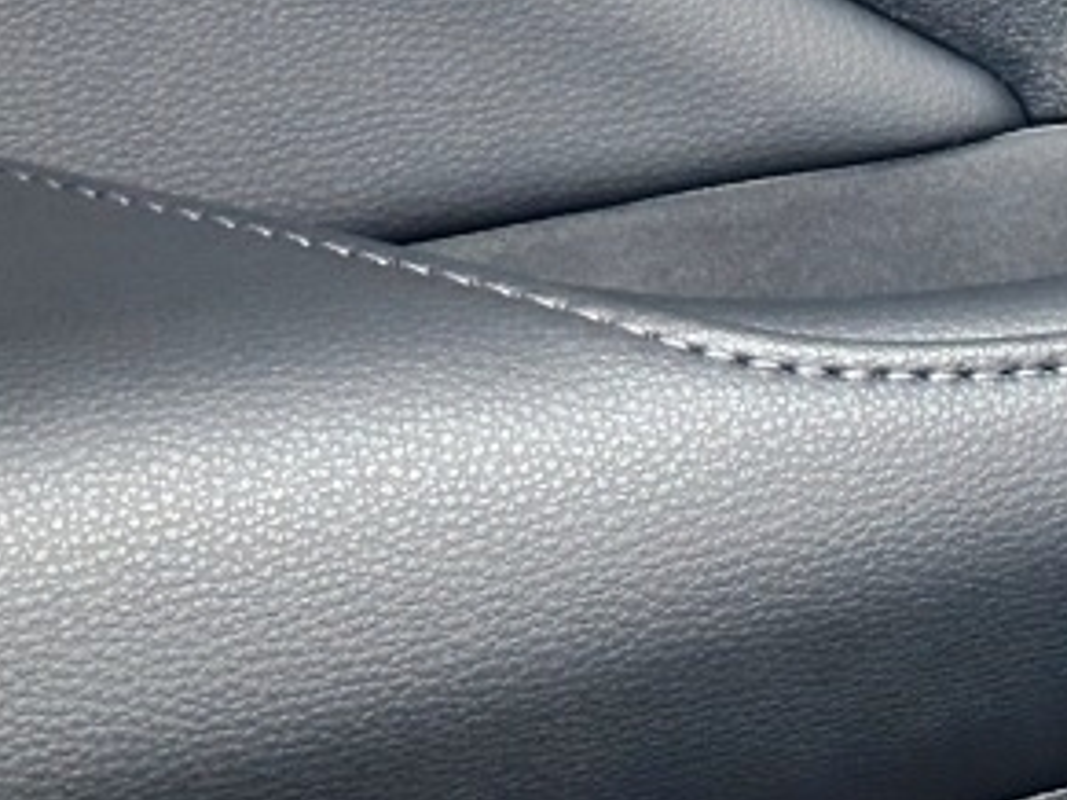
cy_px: -338
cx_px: 1445
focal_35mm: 169
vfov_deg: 8.6
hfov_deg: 11.4
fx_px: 5207
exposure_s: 1/40
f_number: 1.78
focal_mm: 6.86
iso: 200
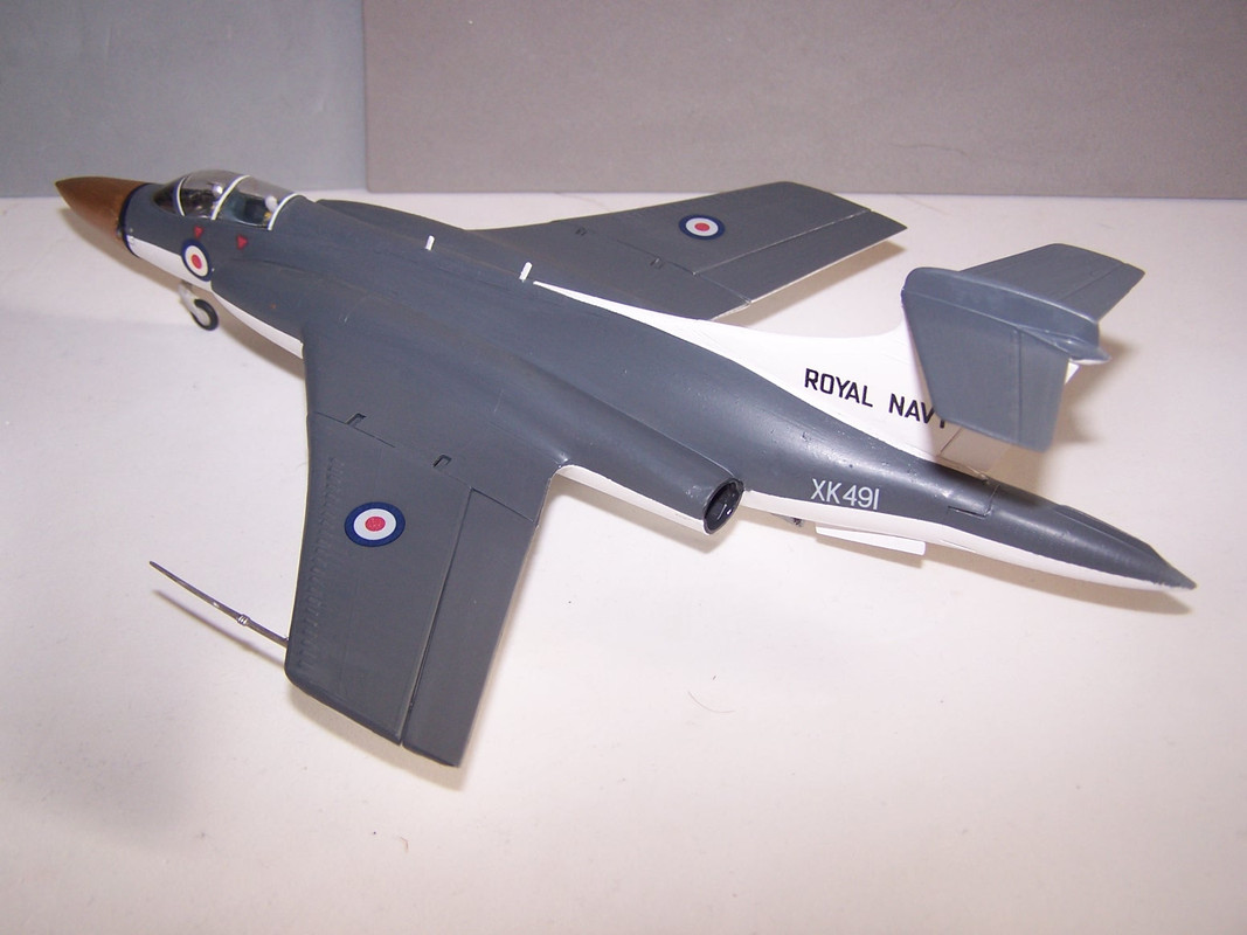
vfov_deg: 37.7
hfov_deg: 49.0
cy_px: 468
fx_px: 1369
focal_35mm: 38
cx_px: 624
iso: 80
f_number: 2.8
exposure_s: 1/60
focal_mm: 6.3
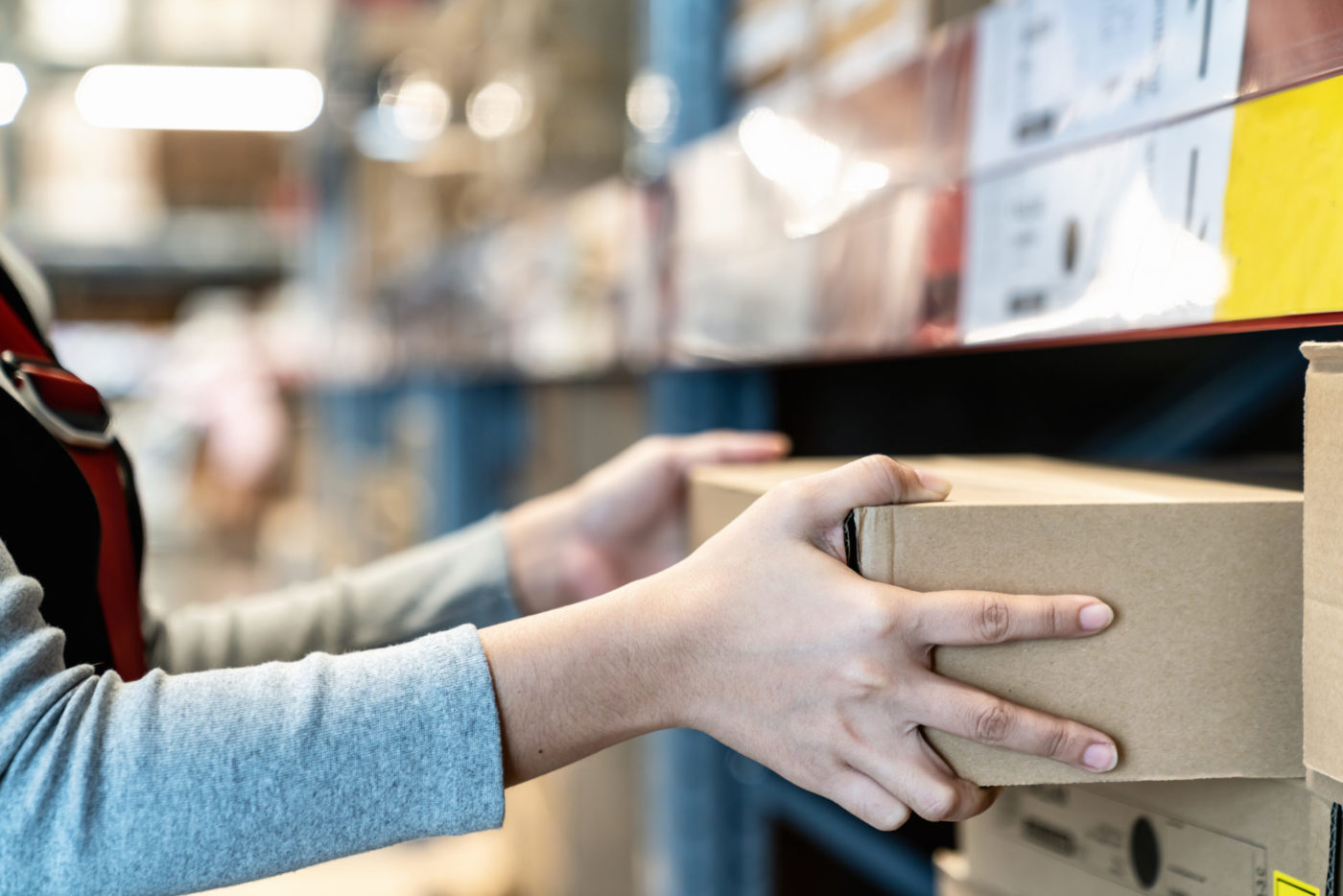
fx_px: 2612
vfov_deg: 19.5
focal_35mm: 70
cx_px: 672
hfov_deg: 28.8
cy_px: 448
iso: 640
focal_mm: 70
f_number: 2.8
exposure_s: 1/50
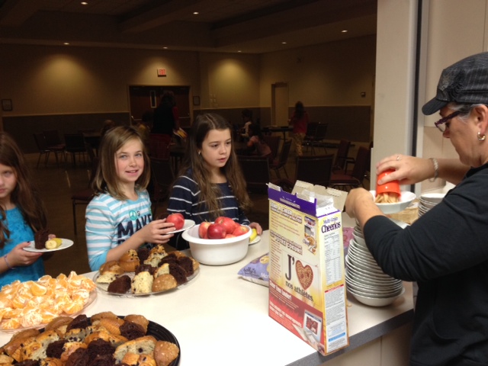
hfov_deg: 52.6
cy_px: 183
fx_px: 493
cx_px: 244
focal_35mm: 35
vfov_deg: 40.7
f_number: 2.4
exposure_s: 1/20
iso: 125
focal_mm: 4.28
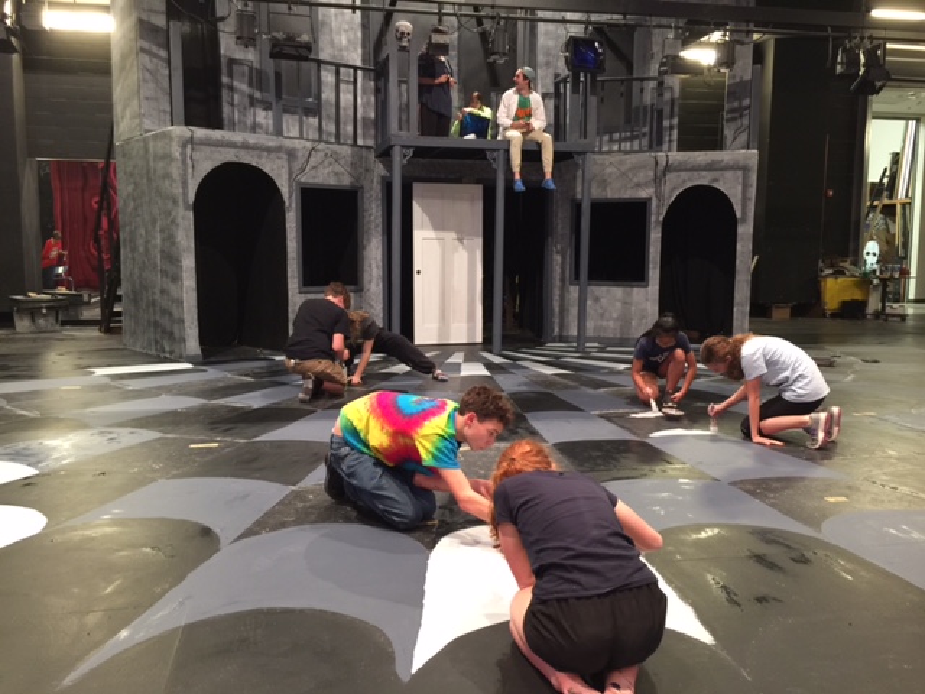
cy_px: 347
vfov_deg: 48.2
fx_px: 775
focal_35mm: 29
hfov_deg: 61.7
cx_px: 462
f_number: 2.2
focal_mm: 4.15
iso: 64
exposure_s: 1/4
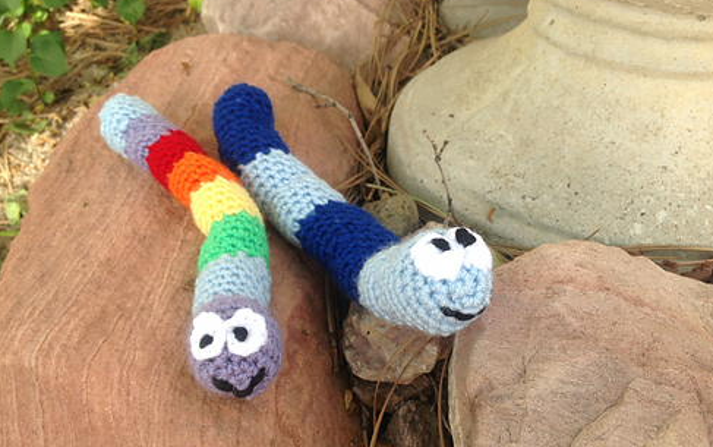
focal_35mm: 38
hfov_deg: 51.5
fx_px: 739
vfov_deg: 33.6
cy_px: 251
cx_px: 363
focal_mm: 4.28
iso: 50
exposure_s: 1/120
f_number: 2.4
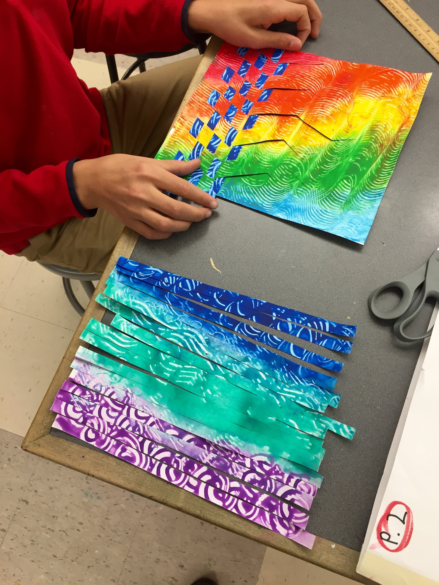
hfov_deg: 48.2
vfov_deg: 61.7
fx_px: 490
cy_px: 292
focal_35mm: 29
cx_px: 220
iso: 32
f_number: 2.2
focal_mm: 4.15
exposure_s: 1/30
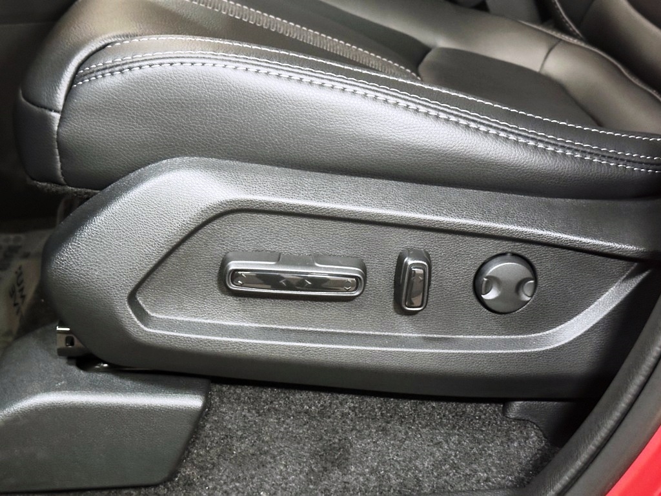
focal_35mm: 48
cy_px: 248
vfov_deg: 30.3
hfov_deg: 39.7
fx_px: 917
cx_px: 330
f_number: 1.78
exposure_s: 1/24
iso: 640
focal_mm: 6.86
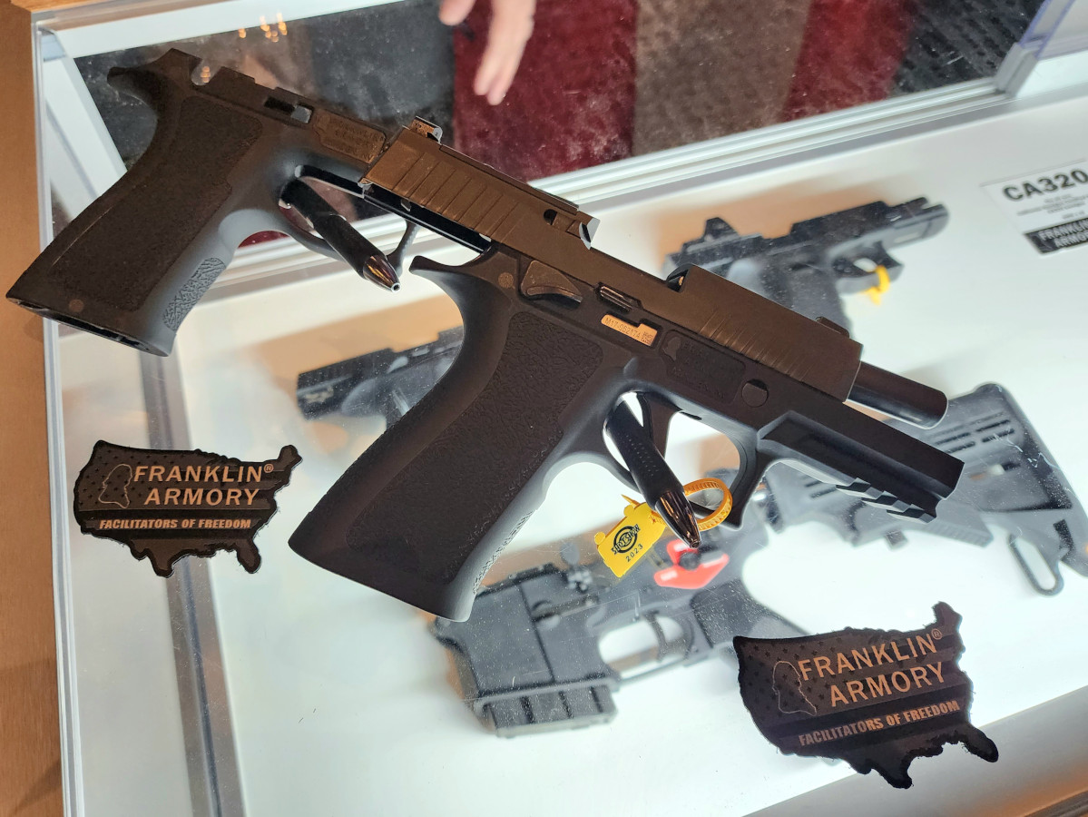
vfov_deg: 58.9
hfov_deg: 73.9
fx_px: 723
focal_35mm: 23
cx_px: 544
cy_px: 408
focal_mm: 6.4
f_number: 1.8
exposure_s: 1/120
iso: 160
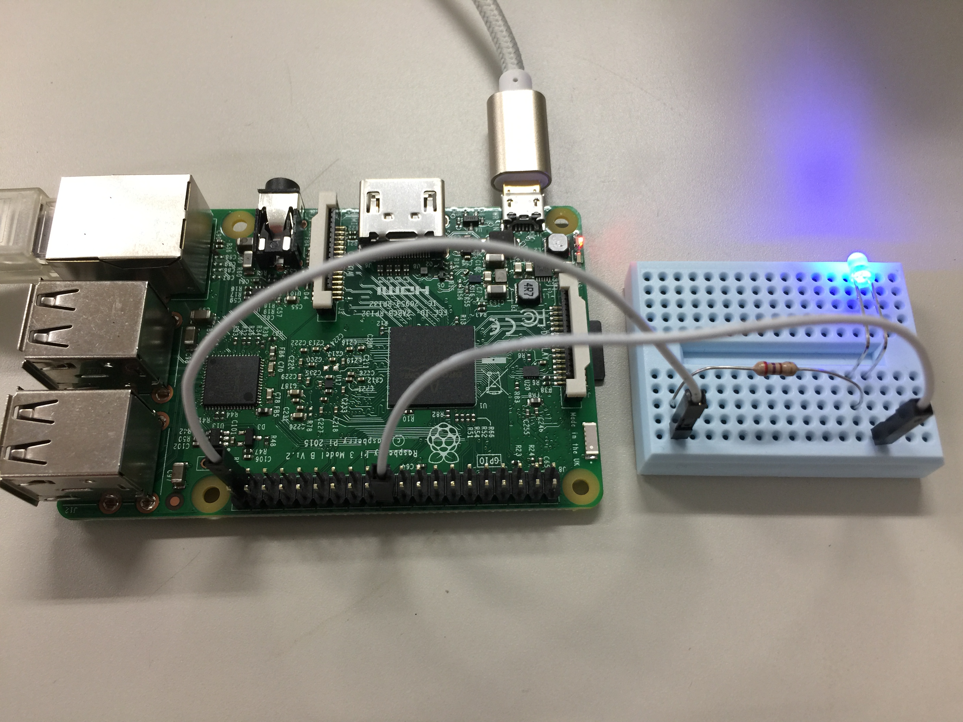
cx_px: 482
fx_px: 807
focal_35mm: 29
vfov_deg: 48.2
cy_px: 361
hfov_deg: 61.7
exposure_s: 1/30
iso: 50
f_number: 2.2
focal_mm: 4.15
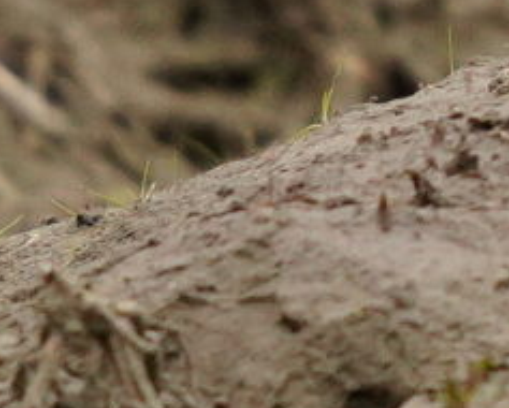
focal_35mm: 2428
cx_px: 893
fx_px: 36607
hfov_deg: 0.8
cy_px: -241
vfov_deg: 0.6
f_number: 6.3
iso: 1000
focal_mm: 600
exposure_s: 1/1250
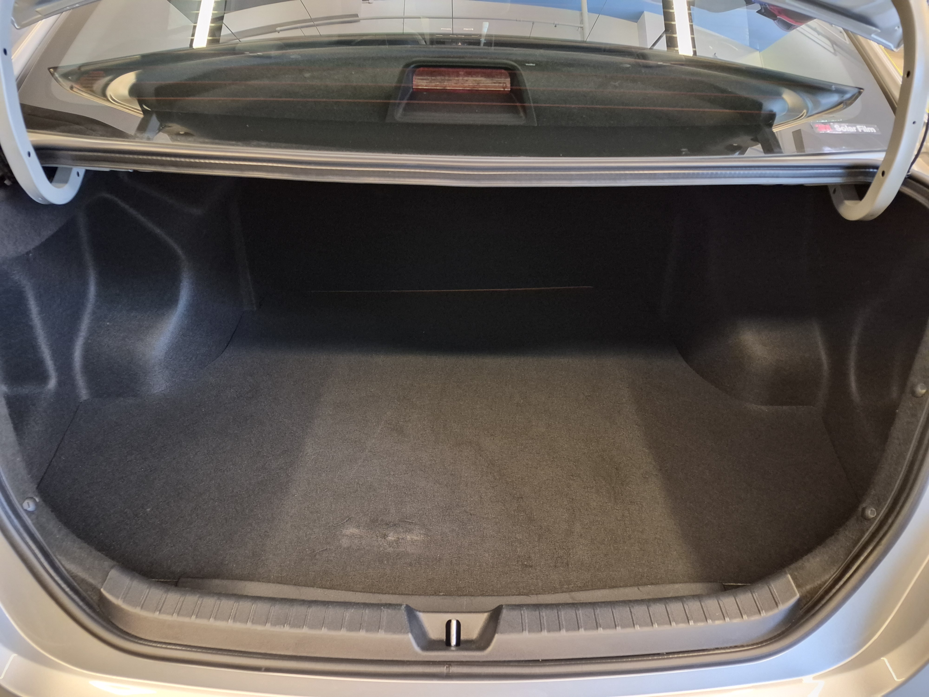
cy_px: 348
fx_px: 617
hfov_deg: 73.9
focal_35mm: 23
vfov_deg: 58.9
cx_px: 464
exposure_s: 1/50
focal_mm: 5.4
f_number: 1.8
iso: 2000
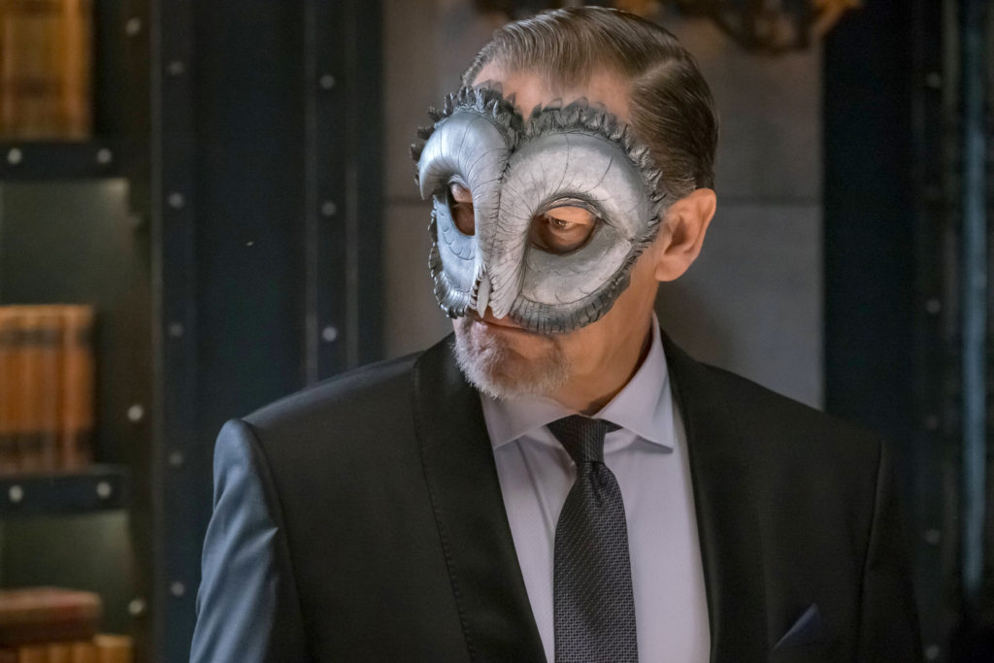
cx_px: 497
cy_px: 332
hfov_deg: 11.9
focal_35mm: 173
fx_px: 4777
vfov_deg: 7.9
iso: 6400
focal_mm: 115
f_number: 5.6
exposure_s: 1/125
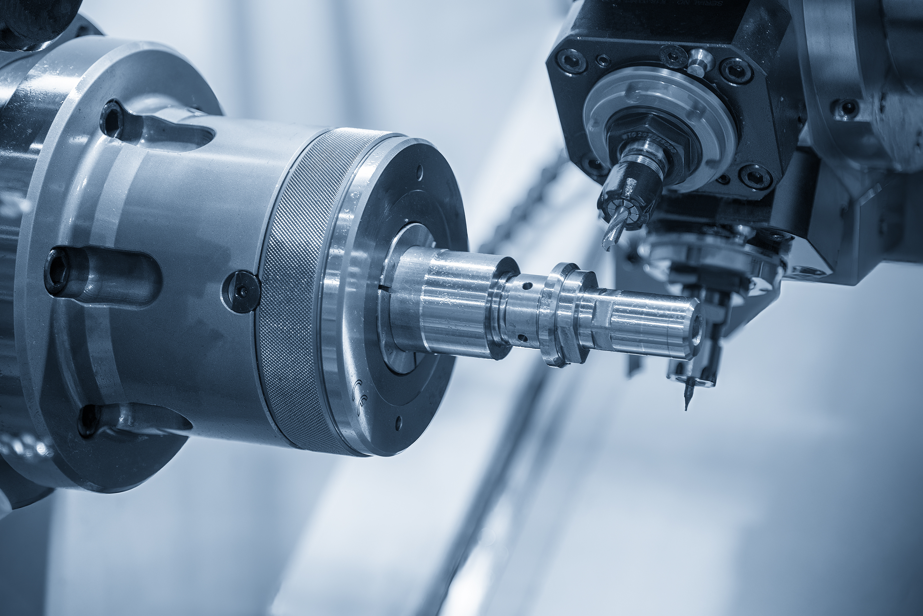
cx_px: 462
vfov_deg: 11.4
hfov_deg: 17.1
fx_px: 3078
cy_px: 308
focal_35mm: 120
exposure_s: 1/100
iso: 1600
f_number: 4
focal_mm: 120
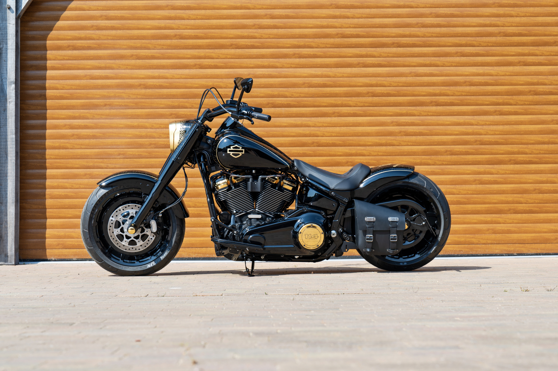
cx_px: 279
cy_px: 186
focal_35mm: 77
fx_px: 1193
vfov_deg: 17.7
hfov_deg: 26.3
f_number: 7.1
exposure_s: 1/160
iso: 100
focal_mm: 77
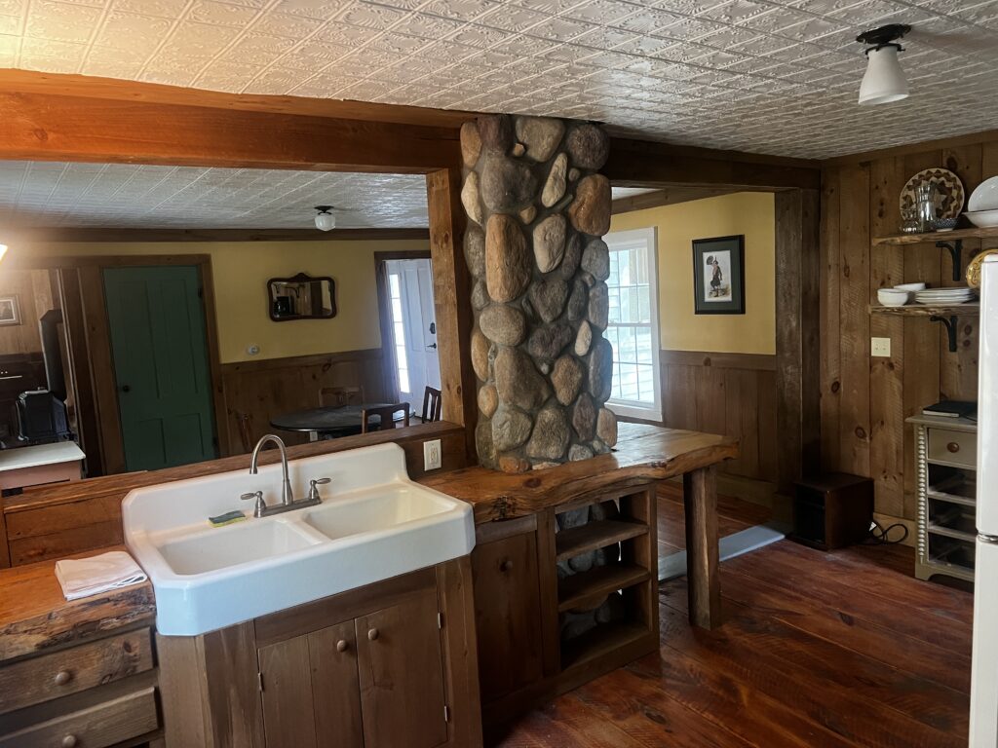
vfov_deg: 53.1
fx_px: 750
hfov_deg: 67.3
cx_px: 499
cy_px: 374
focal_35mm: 26
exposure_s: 1/40
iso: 400
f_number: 1.5
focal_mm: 5.7
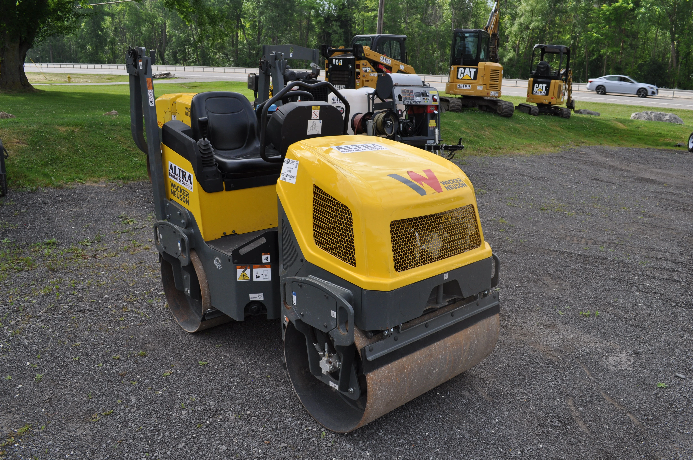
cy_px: 230
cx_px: 346
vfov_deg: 47.8
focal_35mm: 27
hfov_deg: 67.4
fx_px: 519
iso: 200
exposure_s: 1/250
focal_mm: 18
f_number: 8
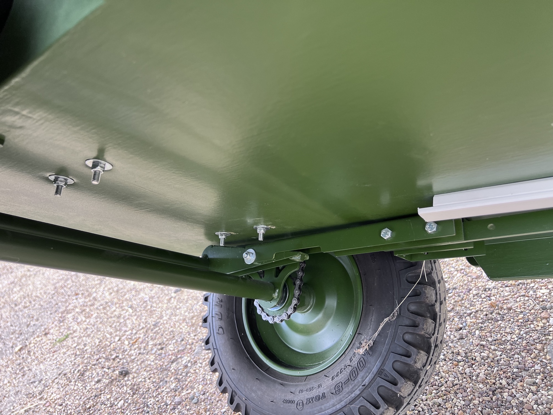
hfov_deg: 67.3
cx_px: 276
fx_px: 415
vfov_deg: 53.1
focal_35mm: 26
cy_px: 208
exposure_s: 1/121
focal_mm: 5.7
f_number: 1.5
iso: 80
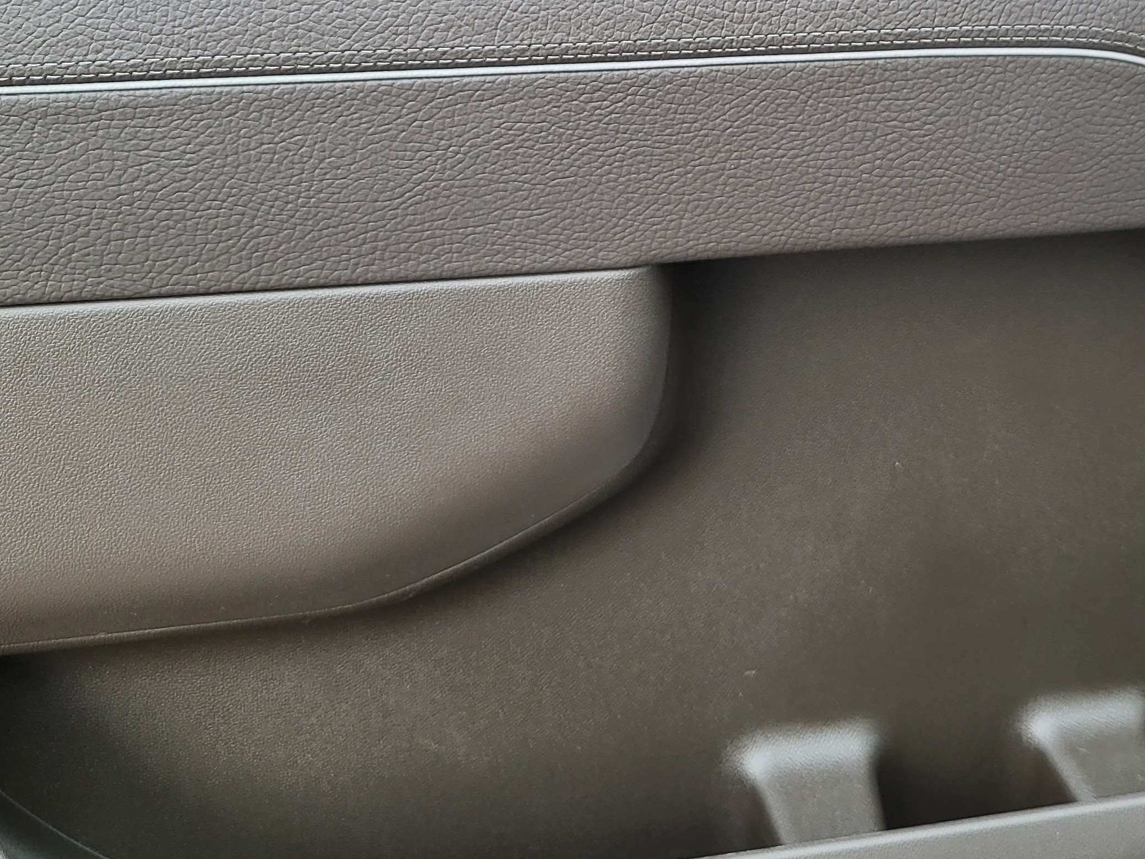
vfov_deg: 27.8
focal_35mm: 50
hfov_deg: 37.6
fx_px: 1654
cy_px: 48
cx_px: 793
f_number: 1.8
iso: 125
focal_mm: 5.4
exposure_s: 1/120
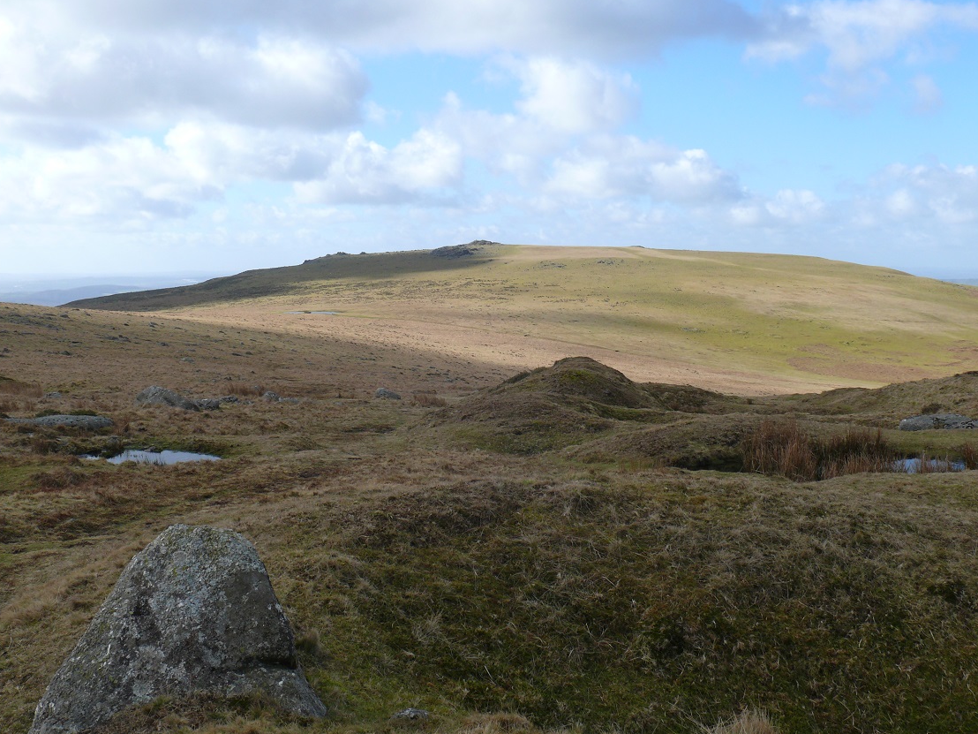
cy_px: 338
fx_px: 1102
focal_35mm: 39
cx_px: 502
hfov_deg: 47.9
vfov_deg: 36.8
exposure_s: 1/400
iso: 100
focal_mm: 7.6
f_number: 5.6
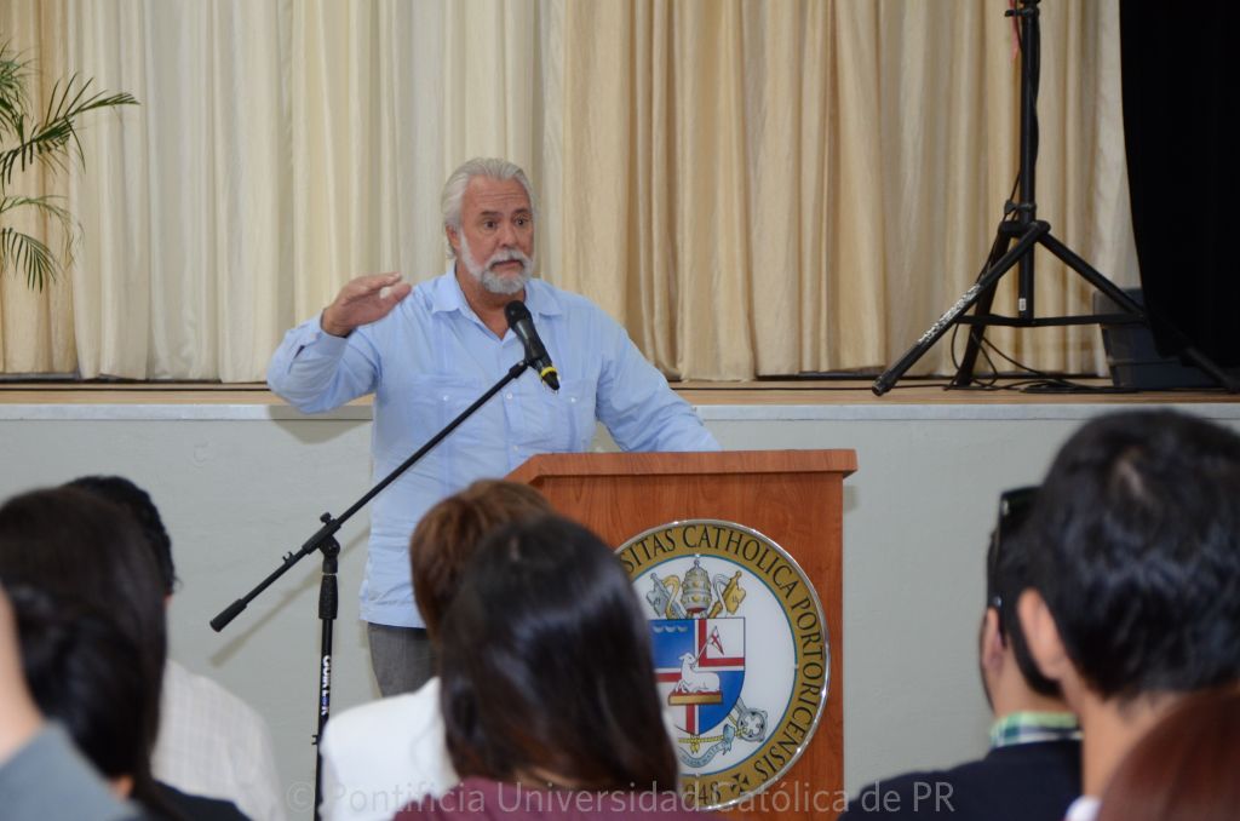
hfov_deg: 15.9
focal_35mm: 129
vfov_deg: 10.6
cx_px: 620
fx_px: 4434
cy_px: 410
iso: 1250
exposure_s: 1/50
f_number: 5.6
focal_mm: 86
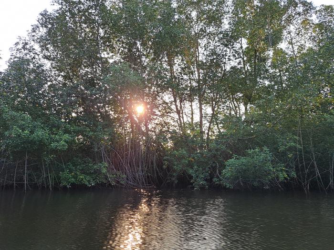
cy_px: 125
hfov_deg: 71.6
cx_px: 167
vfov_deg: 56.8
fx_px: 232
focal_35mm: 24
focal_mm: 5.23
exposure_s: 1/196
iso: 50
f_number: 1.8
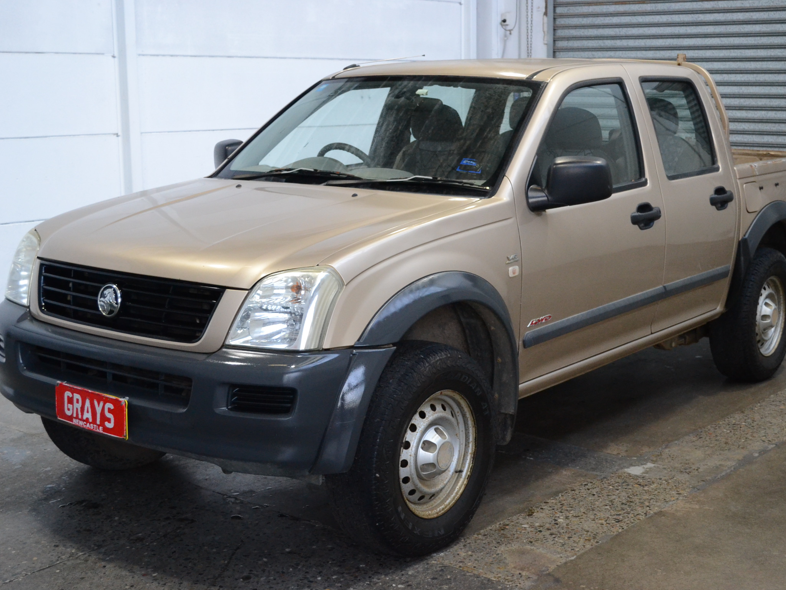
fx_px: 1181
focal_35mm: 52
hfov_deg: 36.8
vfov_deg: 28.0
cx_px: 436
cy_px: 295
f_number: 4.8
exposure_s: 1/320
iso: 1600
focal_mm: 32
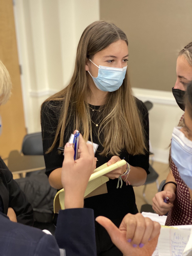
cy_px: 128
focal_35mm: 52
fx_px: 385
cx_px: 96
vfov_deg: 36.8
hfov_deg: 28.0
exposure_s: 1/75
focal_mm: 6
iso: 160
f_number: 2
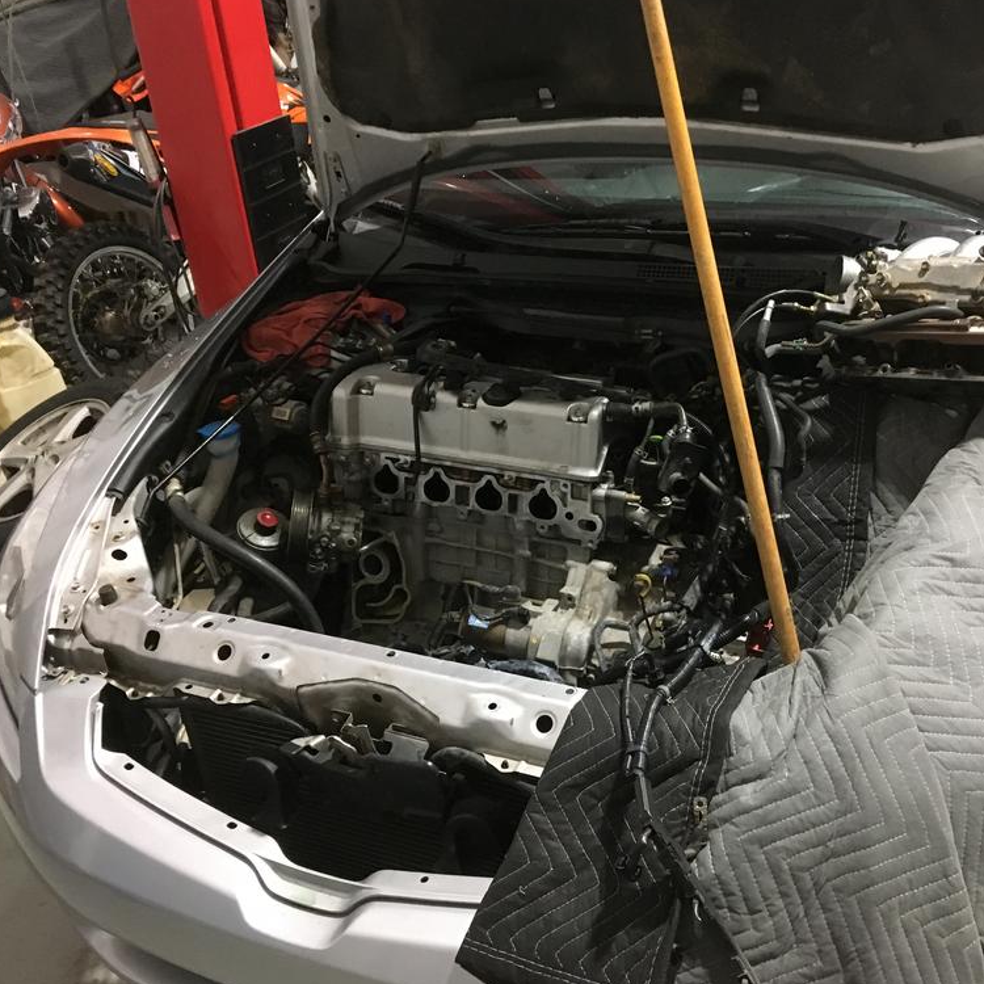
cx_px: 572
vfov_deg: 47.2
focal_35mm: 35
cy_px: 487
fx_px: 1126
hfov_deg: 47.0
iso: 250
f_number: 2.2
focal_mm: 4.15
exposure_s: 1/15
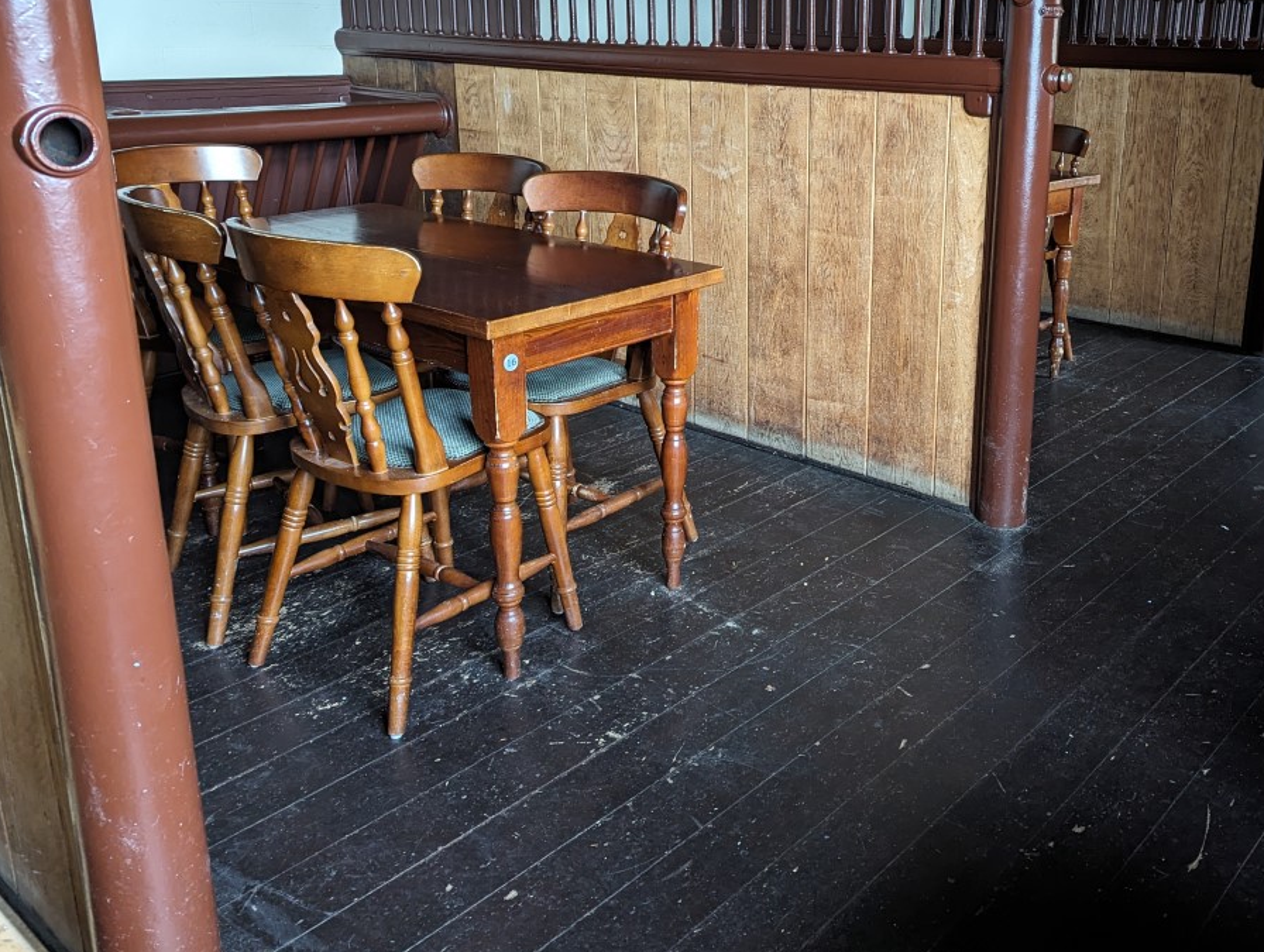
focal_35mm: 32
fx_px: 1170
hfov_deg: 55.6
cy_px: 331
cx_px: 837
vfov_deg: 43.8
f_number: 1.85
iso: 461
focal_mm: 6.81
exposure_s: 1/40.4
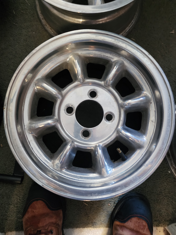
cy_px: 118
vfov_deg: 73.9
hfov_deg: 58.9
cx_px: 88
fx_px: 156
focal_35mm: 23
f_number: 1.8
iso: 640
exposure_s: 1/24
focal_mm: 6.4
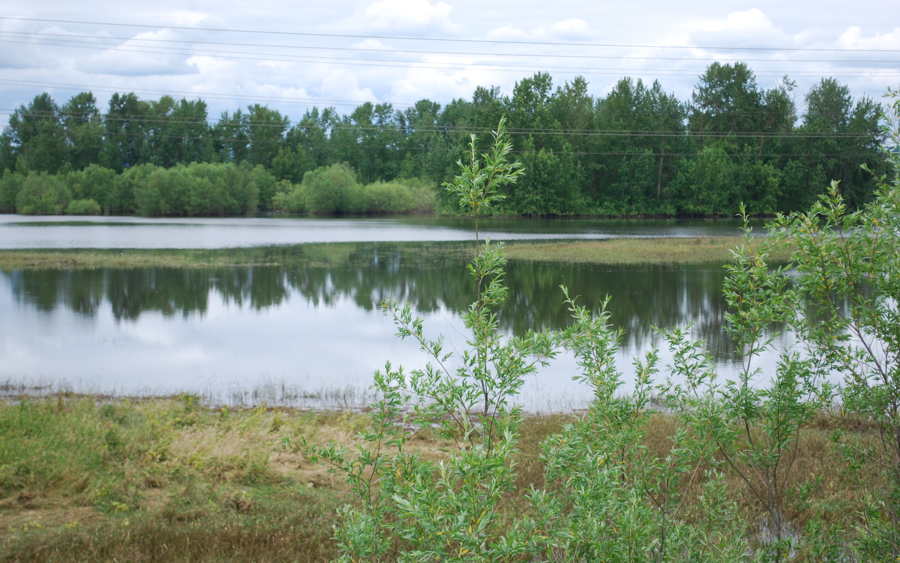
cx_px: 449
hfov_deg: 24.5
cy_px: 291
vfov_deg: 15.5
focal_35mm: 85
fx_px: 2073
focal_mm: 55
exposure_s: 1/160
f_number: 6.3
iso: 100
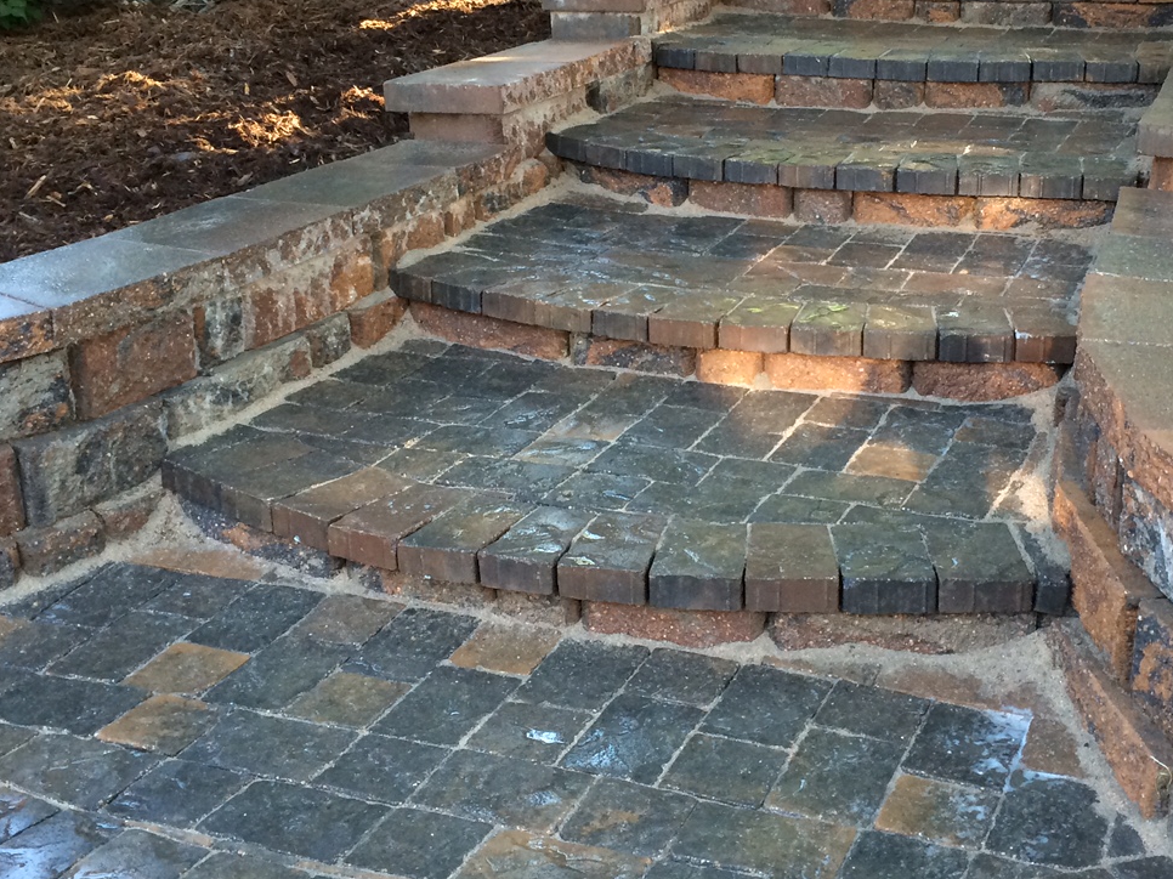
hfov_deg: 38.7
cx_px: 716
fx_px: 1660
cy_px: 330
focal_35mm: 49
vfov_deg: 29.5
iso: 50
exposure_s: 1/30
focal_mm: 4.15
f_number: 2.2
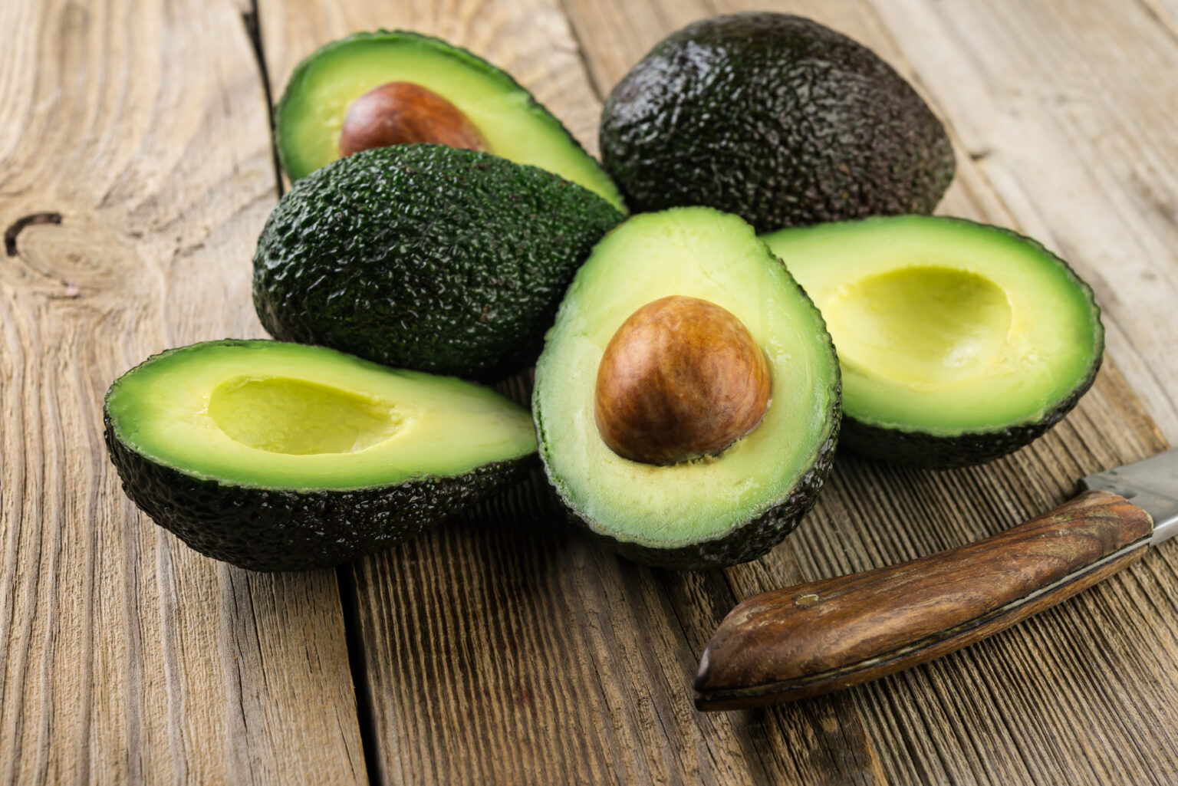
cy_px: 393
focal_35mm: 60
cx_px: 589
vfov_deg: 22.6
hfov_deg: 33.4
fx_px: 1964
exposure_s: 1/160
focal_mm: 60
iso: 100
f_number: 13
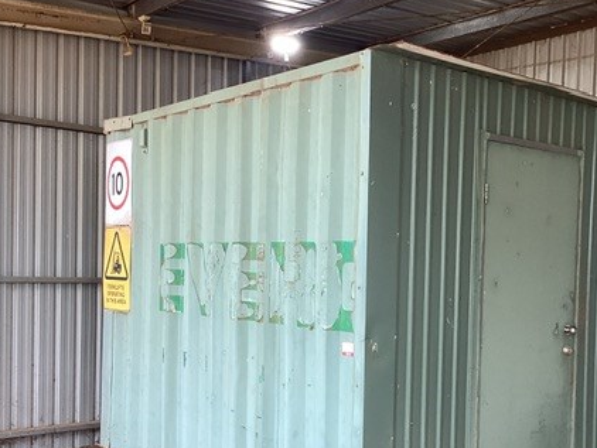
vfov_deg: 30.7
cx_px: 378
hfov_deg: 40.1
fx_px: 811
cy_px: 297
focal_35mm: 47
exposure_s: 1/100
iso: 64
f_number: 2.4
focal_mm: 3.3
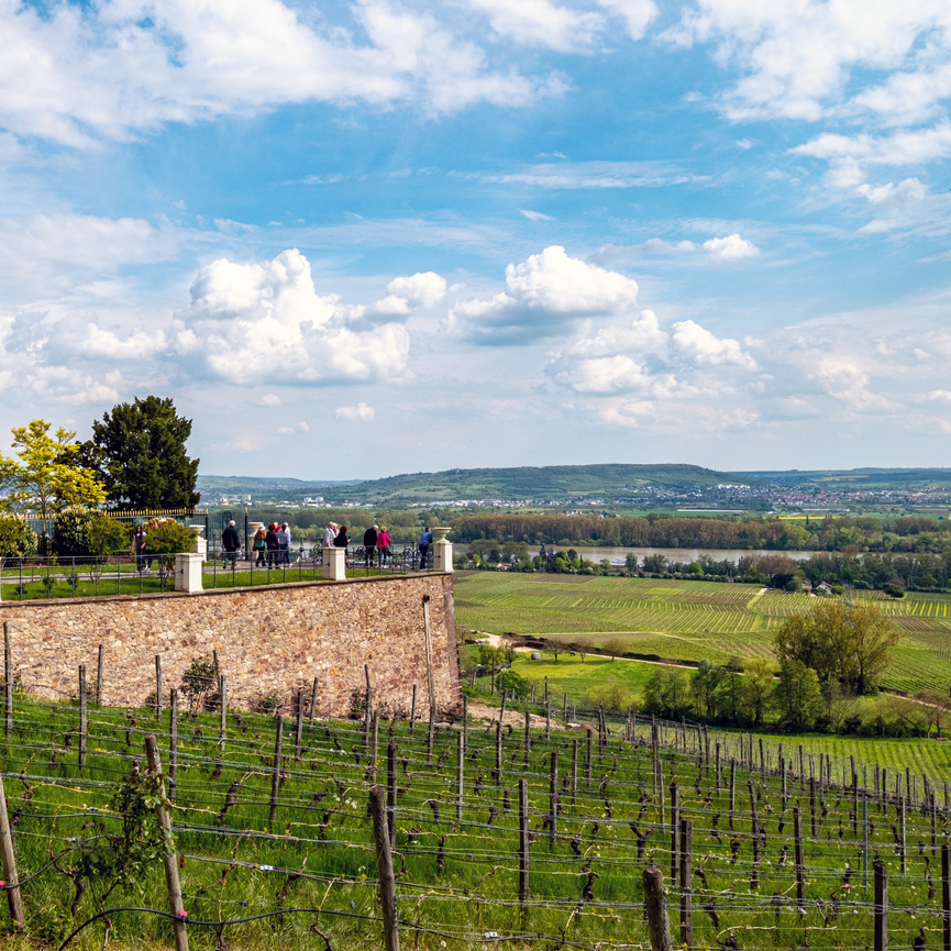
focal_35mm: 35
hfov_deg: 45.3
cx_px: 214
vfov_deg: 47.0
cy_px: 391
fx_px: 1088
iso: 160
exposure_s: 1/250
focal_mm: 14.5
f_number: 11
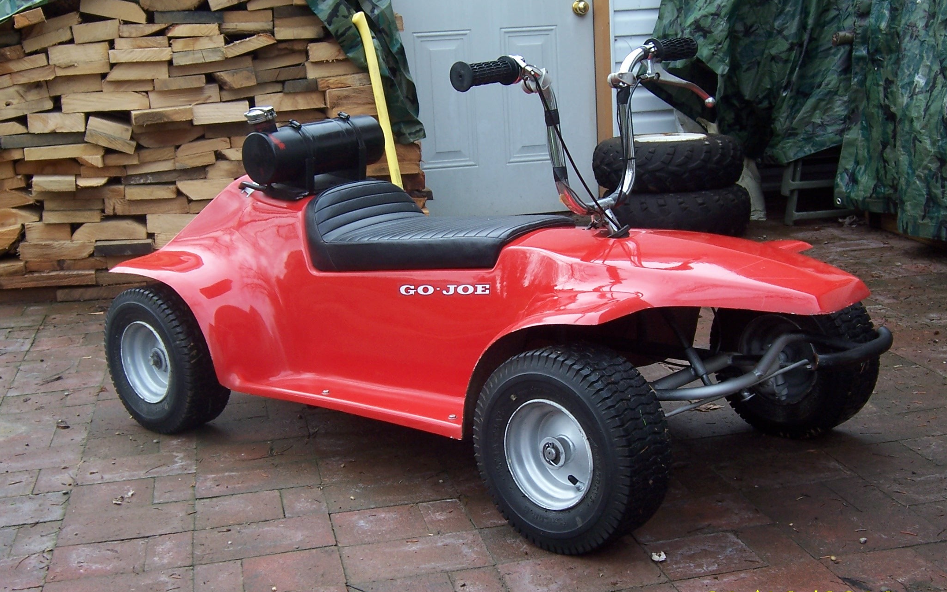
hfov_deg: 38.9
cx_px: 474
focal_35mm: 52
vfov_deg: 24.8
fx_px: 1342
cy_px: 345
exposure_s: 1/90
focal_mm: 8.2
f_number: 4
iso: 80
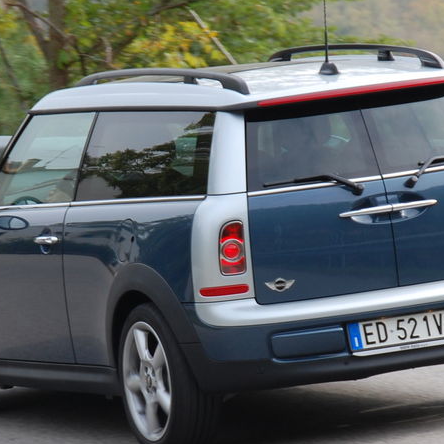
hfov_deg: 5.0
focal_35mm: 351
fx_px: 5094
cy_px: 261
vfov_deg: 5.0
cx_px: 217
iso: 200
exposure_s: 1/200
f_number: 9
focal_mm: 102
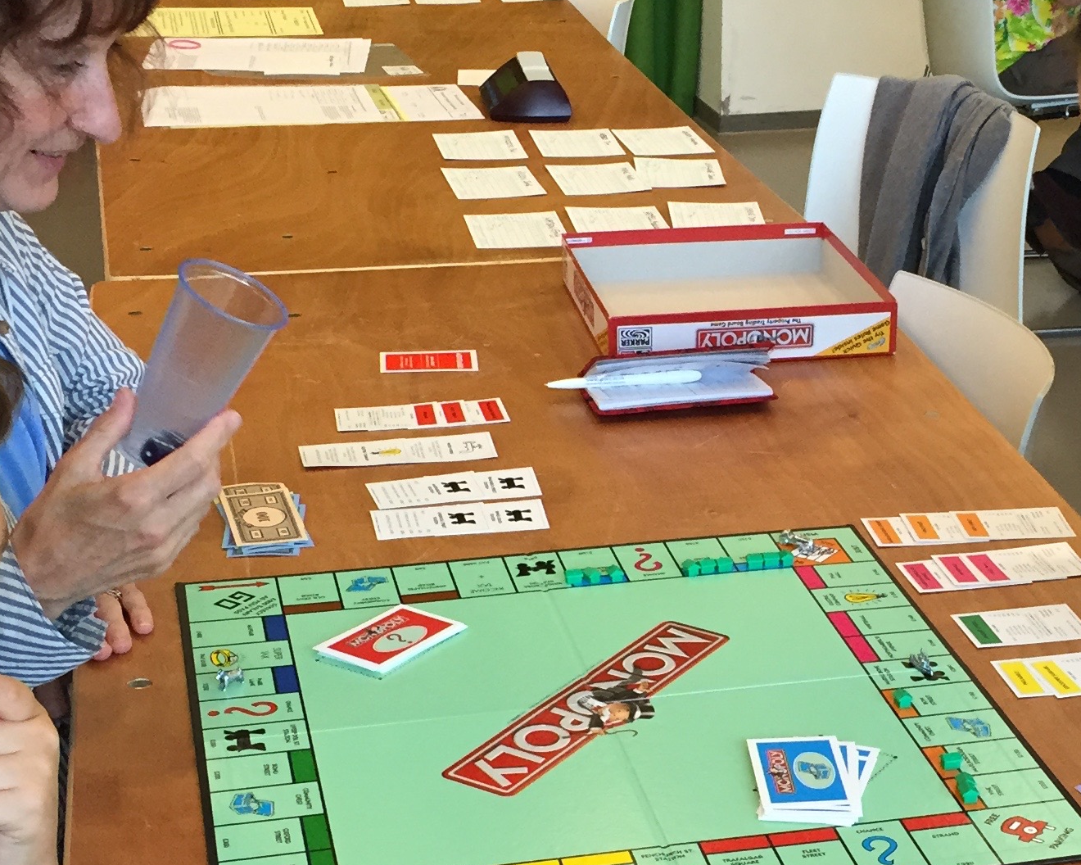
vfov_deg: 21.7
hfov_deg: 26.9
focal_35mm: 70
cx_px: 754
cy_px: 641
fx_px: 2240
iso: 40
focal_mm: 4.15
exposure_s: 1/30
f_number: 2.2
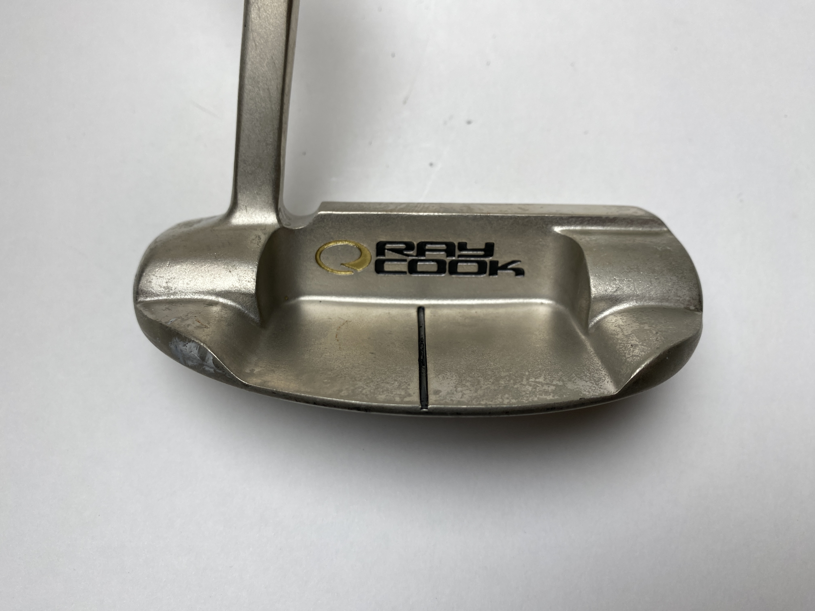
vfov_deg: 53.1
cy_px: 306
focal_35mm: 26
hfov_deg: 67.3
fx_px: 612
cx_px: 408
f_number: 1.8
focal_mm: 4.25
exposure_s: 1/333
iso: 32
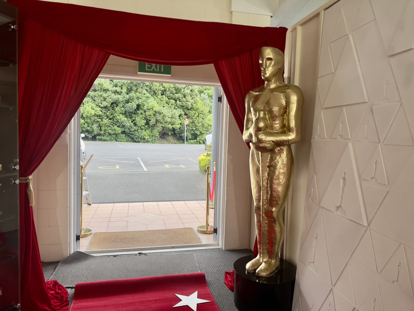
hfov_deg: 67.3
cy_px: 156
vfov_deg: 53.1
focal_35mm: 26
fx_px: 311
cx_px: 207
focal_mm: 5.7
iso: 160
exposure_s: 1/50
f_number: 1.5
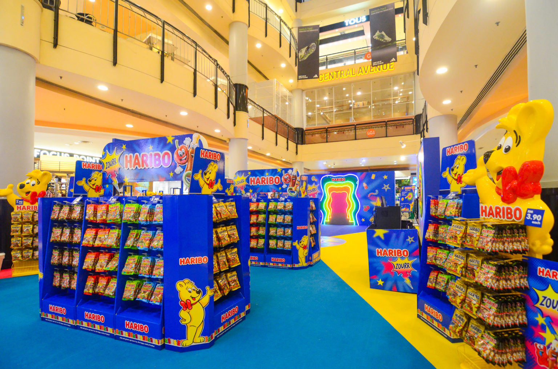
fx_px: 255
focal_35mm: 16
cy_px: 184
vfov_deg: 71.8
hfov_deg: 95.1
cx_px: 279
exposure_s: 1/125
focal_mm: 11
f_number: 3.5
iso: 1600
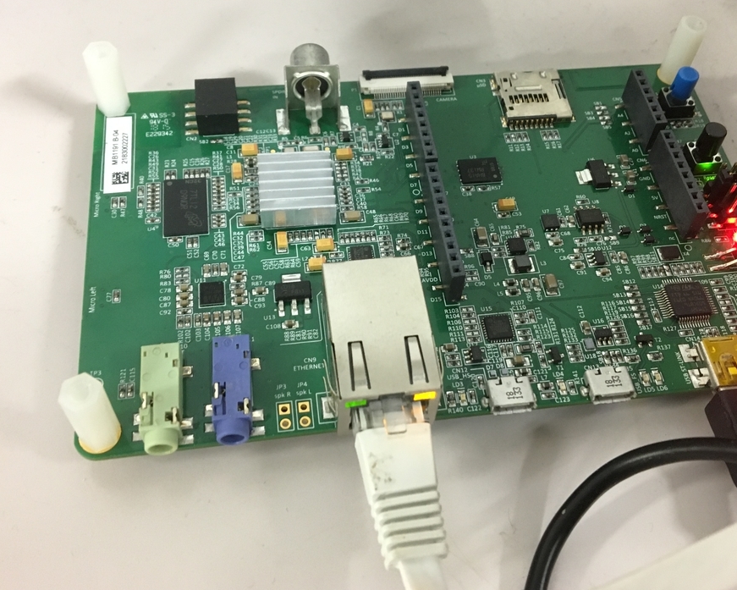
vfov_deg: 38.0
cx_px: 404
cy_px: 229
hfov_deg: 46.8
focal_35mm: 39
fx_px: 851
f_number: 2.2
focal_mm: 4.15
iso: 200
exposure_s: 1/24
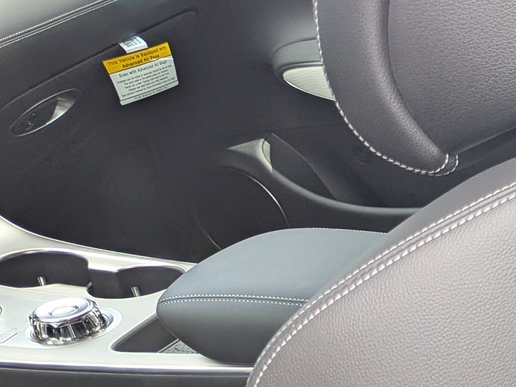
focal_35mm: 91
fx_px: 1356
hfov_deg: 17.0
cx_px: 975
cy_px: 588
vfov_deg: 15.0
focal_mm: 6.81
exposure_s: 1/153
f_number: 1.85
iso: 50
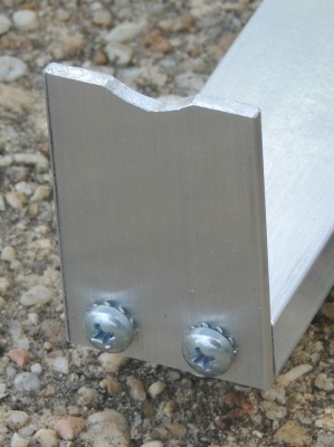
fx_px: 1547
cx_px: 167
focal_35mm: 120
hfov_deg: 12.3
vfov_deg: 16.4
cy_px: 224
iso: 100
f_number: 4.2
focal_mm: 21.4
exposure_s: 1/200
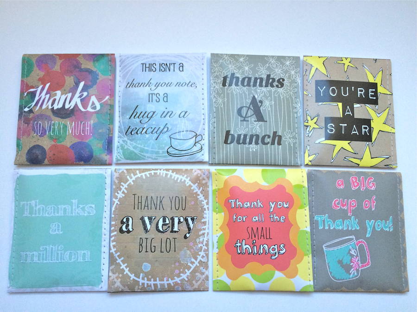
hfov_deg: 61.7
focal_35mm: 29
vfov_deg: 48.2
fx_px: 349
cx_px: 208
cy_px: 156
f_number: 2.2
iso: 64
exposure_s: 1/30
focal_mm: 4.15
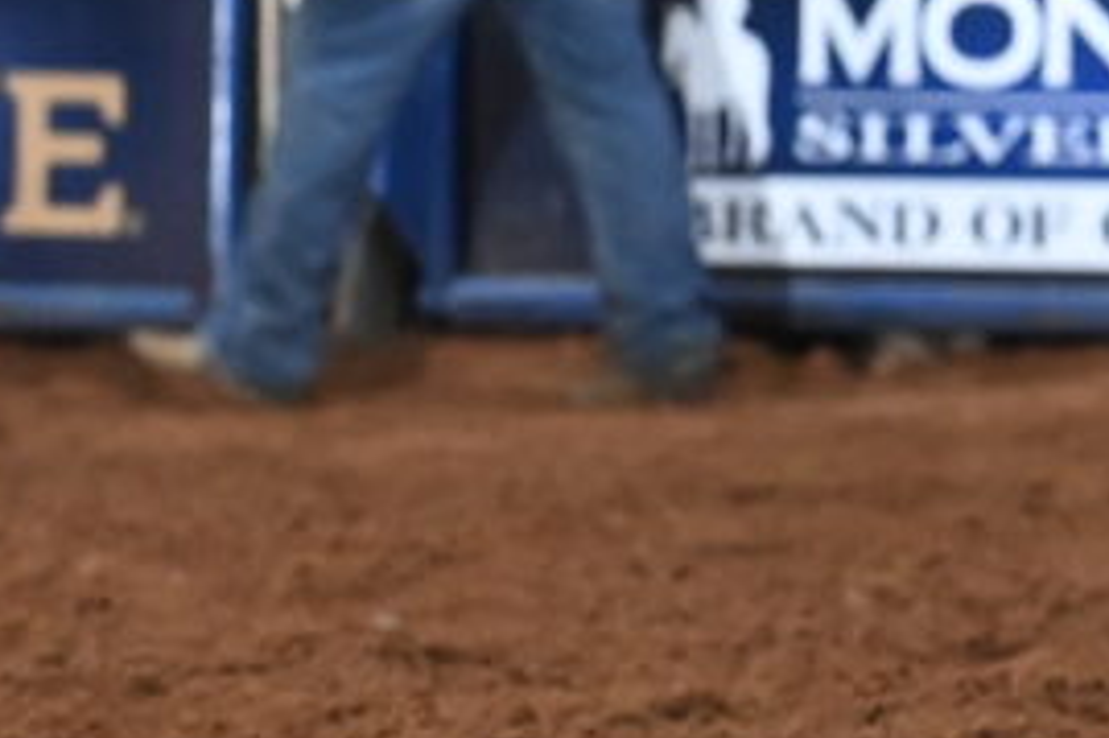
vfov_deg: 1.0
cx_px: -1422
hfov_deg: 1.5
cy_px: -693
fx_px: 42238
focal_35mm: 1372
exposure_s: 1/320
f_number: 4
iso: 4000
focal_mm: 200
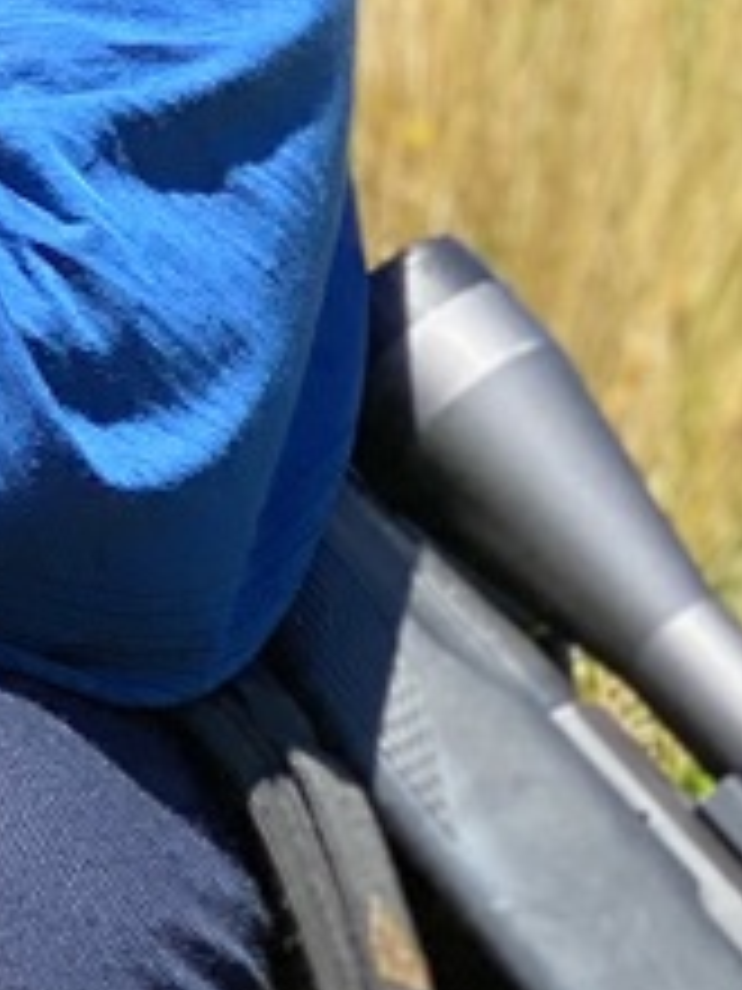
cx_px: -1003
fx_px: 9231
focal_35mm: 323
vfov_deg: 6.1
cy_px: 421
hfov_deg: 4.5
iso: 20
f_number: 2
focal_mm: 6
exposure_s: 1/607
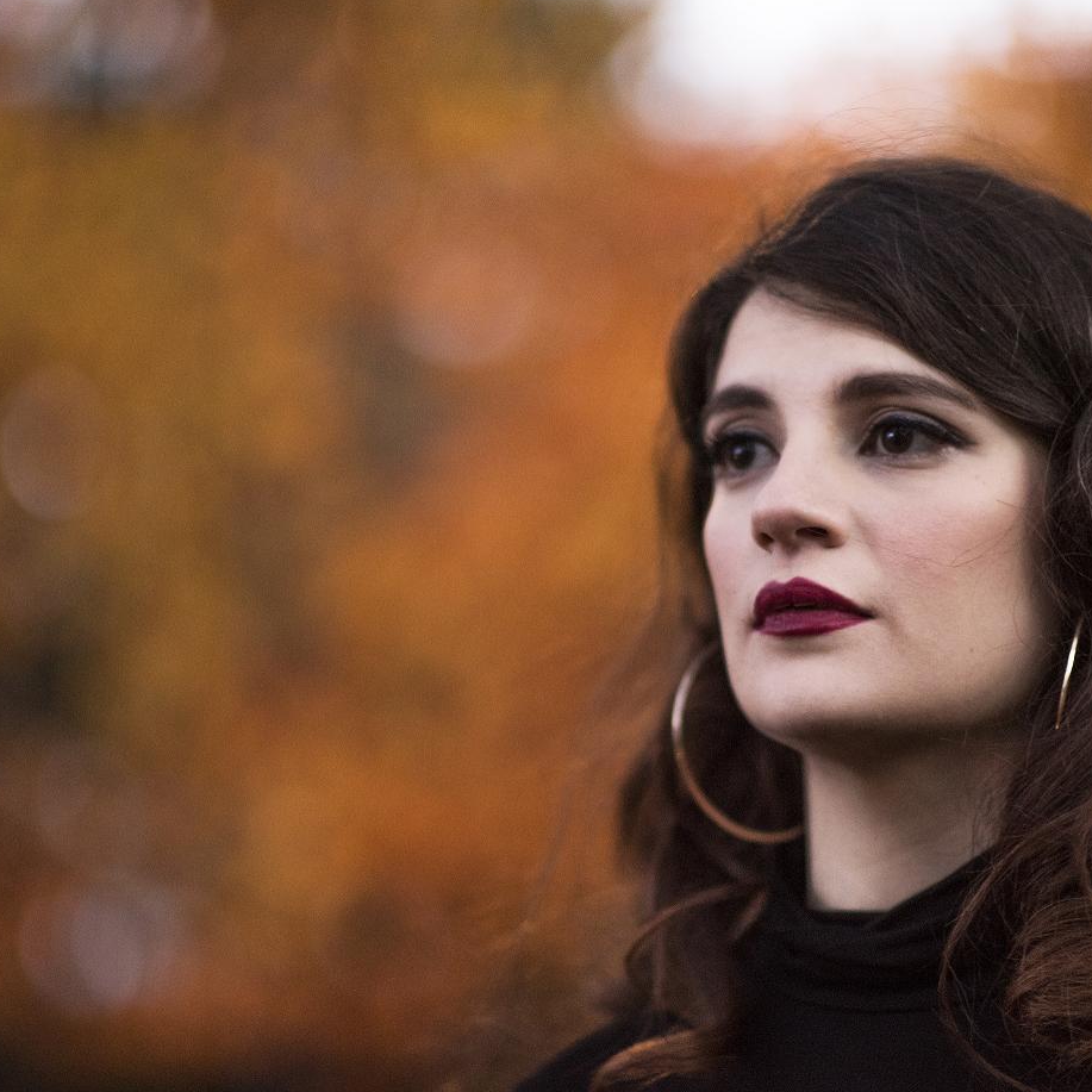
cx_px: 651
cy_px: 572
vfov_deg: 15.0
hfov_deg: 15.0
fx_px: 4140
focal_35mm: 116
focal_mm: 85
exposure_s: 1/100
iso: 1800
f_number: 1.4
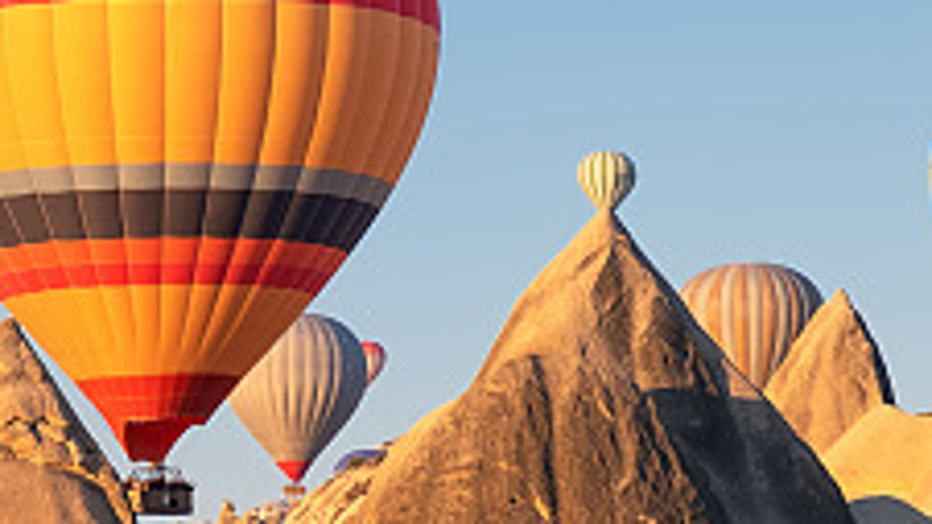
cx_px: 43
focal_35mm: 196
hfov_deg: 10.9
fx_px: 4843
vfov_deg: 6.2
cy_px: 113
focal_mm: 55
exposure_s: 1/500
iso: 250
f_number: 5
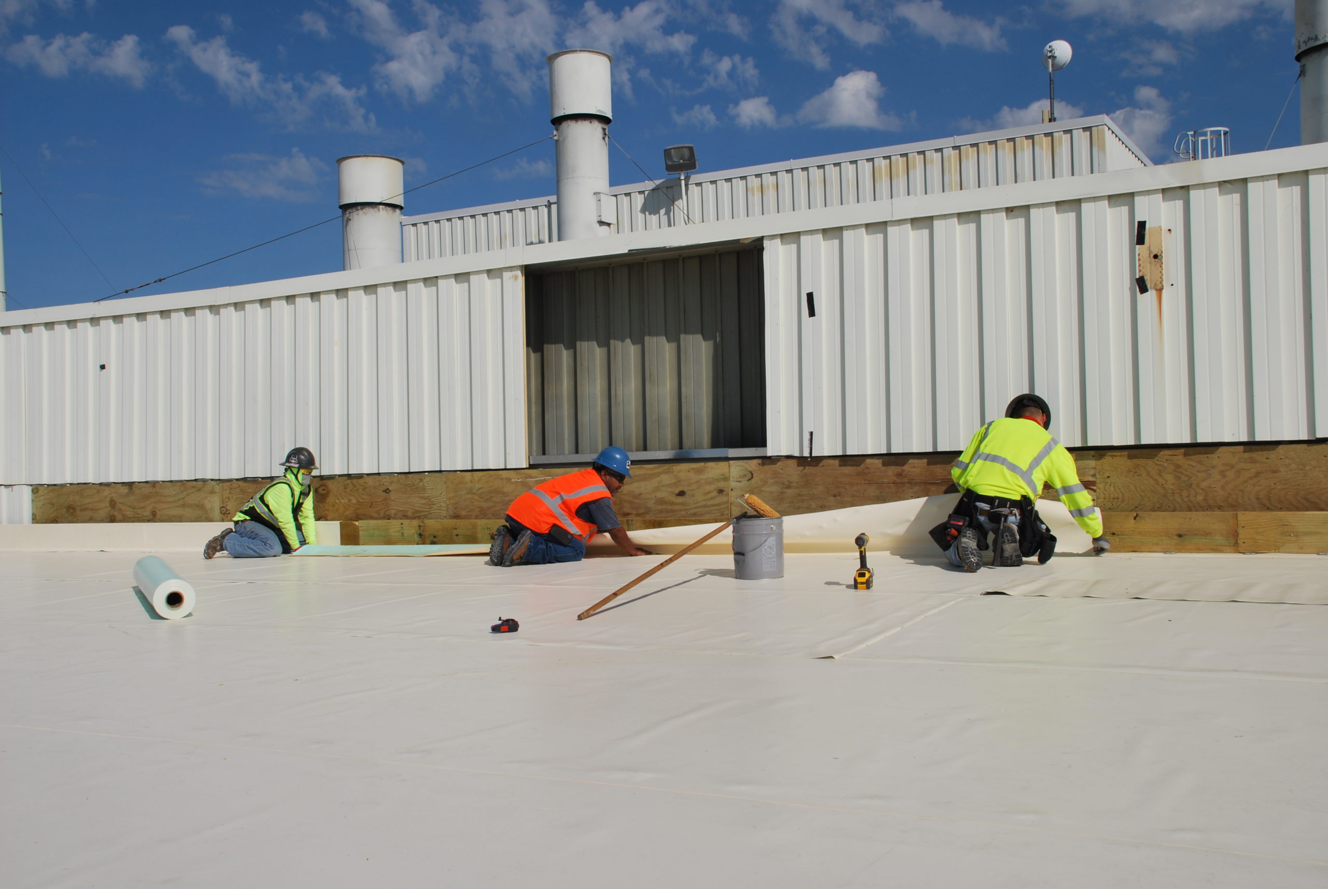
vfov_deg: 37.0
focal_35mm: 36
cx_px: 664
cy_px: 444
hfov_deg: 53.1
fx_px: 1330
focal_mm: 24
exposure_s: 1/500
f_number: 11
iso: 100
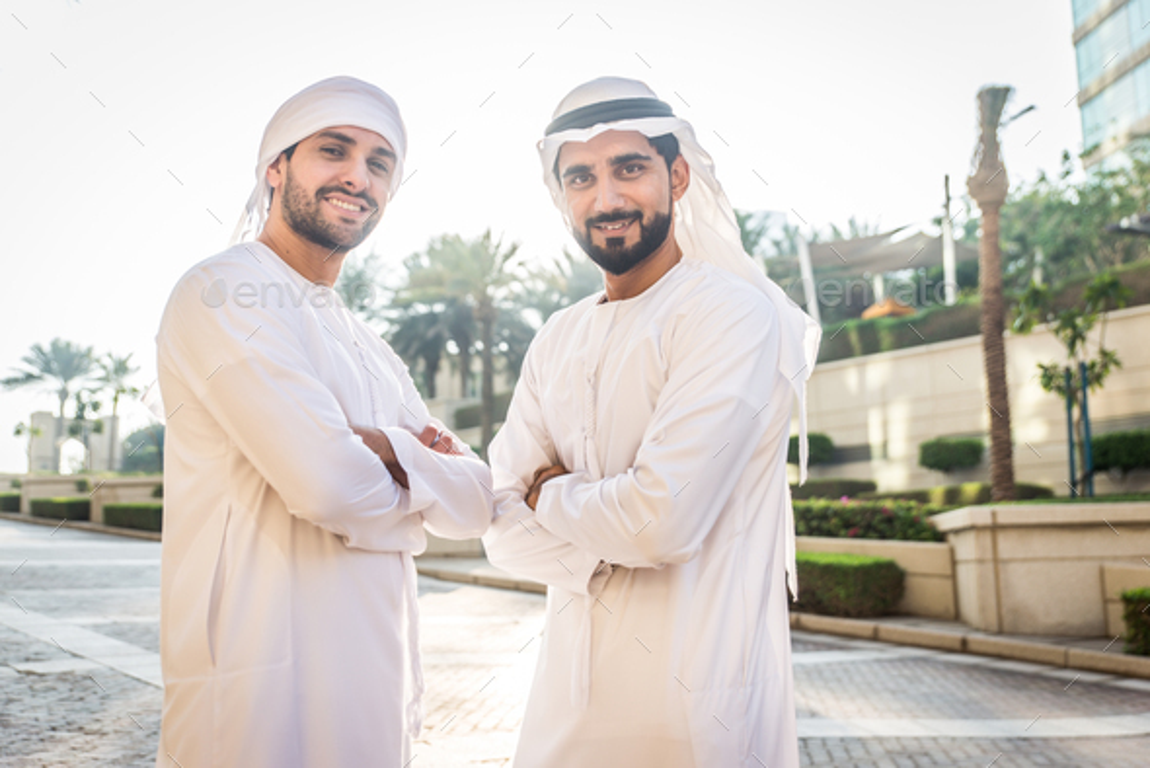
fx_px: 1214
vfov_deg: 35.1
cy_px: 384
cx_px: 575
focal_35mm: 38
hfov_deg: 50.7
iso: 100
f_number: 3.2
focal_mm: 38
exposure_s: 1/500
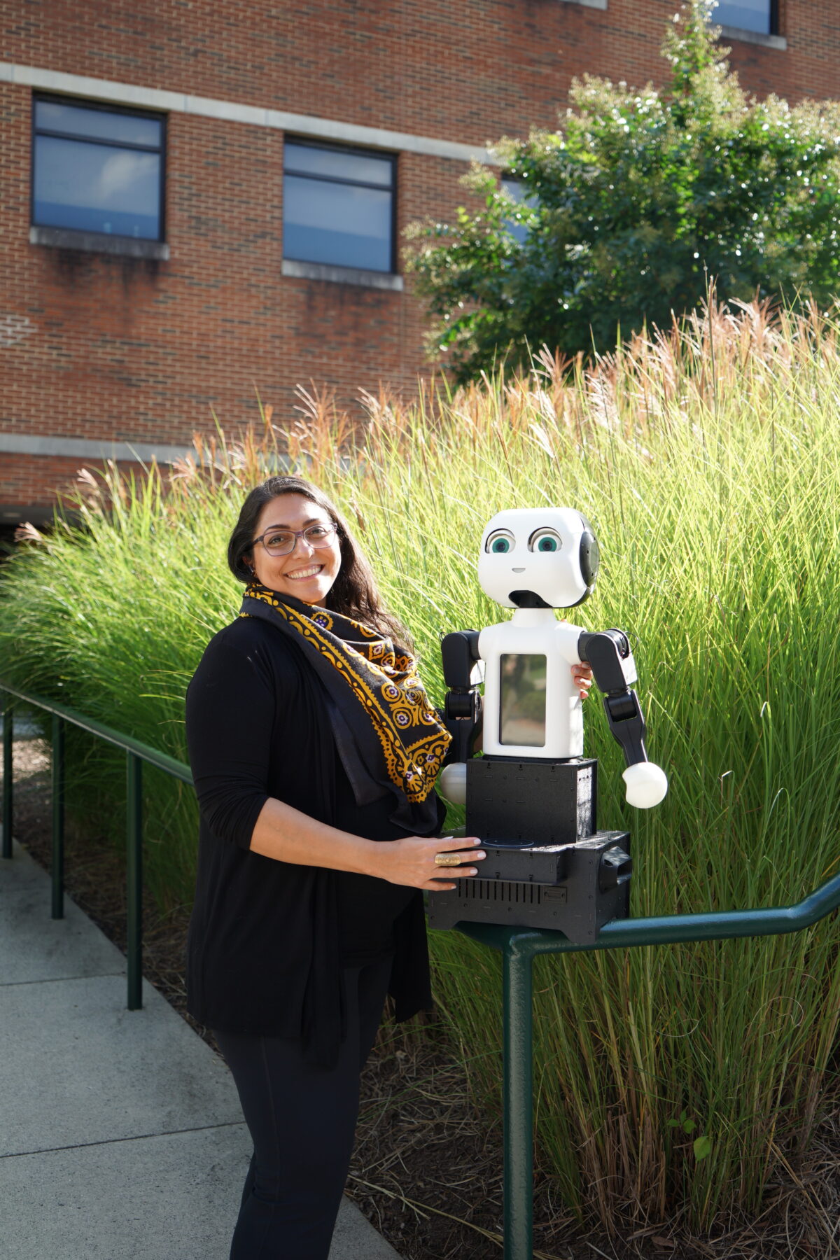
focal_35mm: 39
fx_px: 1365
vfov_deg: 49.6
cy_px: 630
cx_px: 420
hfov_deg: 34.2
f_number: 4
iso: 100
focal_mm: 39
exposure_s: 1/200
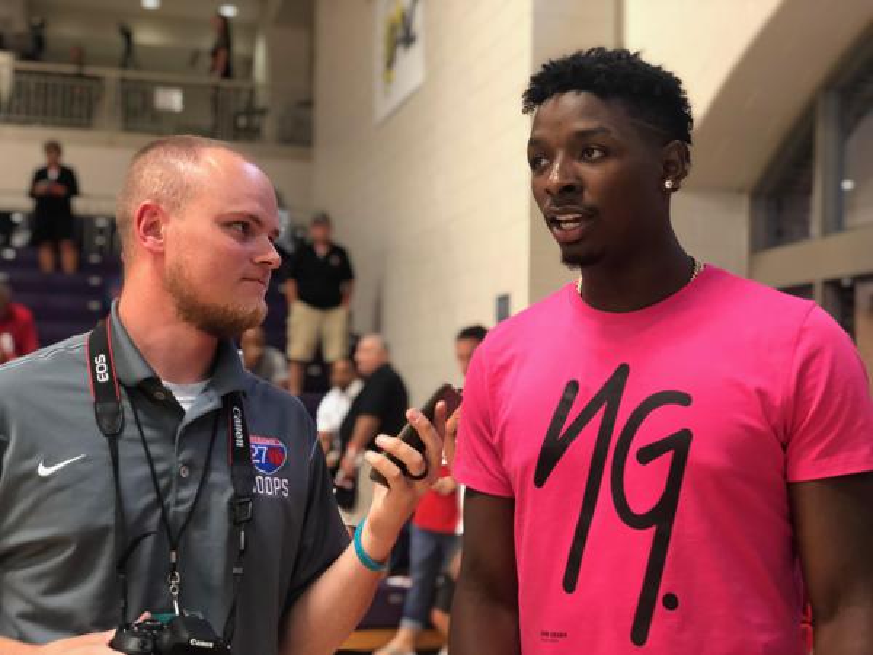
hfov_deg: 36.8
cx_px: 436
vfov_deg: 28.0
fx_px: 1311
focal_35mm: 52
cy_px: 328
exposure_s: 1/30
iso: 125
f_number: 2.4
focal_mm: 6
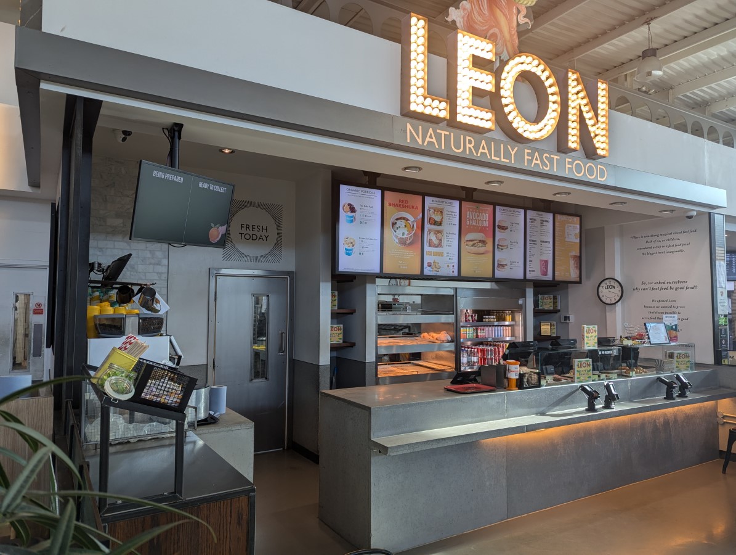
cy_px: 278
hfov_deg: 71.5
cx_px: 368
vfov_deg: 56.9
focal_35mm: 24
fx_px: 511
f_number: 1.85
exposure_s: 1/100
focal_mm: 6.81
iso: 35
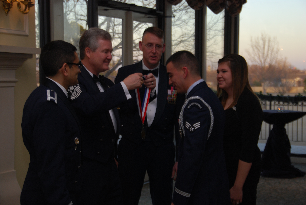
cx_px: 153
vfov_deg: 14.1
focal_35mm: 98
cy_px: 102
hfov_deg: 20.9
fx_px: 830
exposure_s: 1/60
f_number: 5
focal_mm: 65
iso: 200
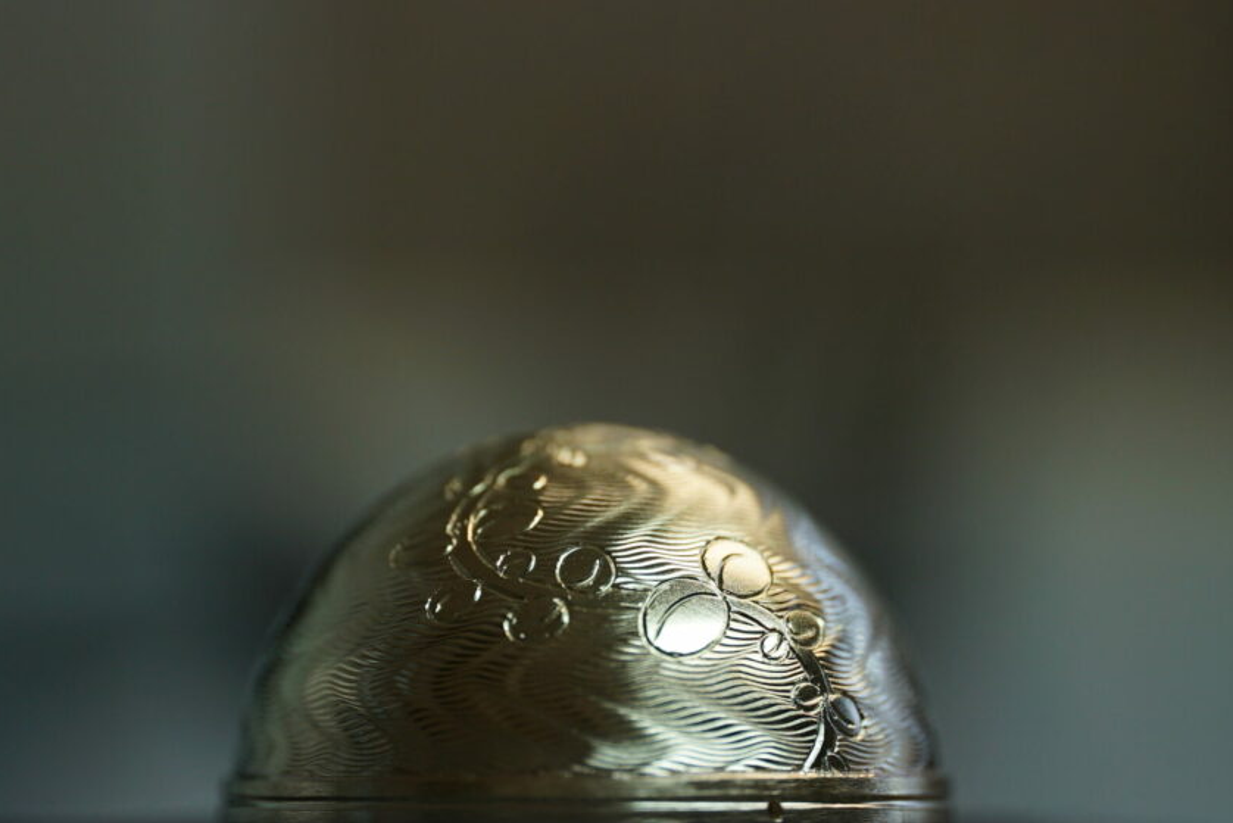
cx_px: 581
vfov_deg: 7.2
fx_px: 6577
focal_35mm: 192
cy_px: 480
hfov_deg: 10.7
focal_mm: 105
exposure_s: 1/500
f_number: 2.8
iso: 320
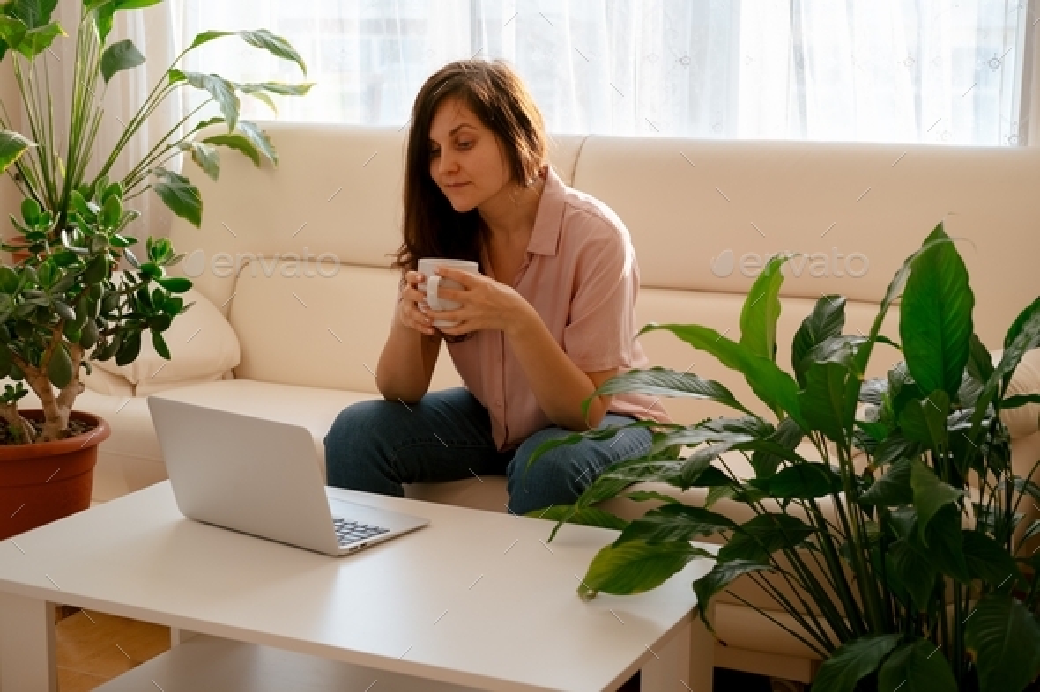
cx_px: 520
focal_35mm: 53
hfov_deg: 37.5
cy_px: 346
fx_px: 1531
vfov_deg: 25.5
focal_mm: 35
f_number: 3.2
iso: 160
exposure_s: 1/125
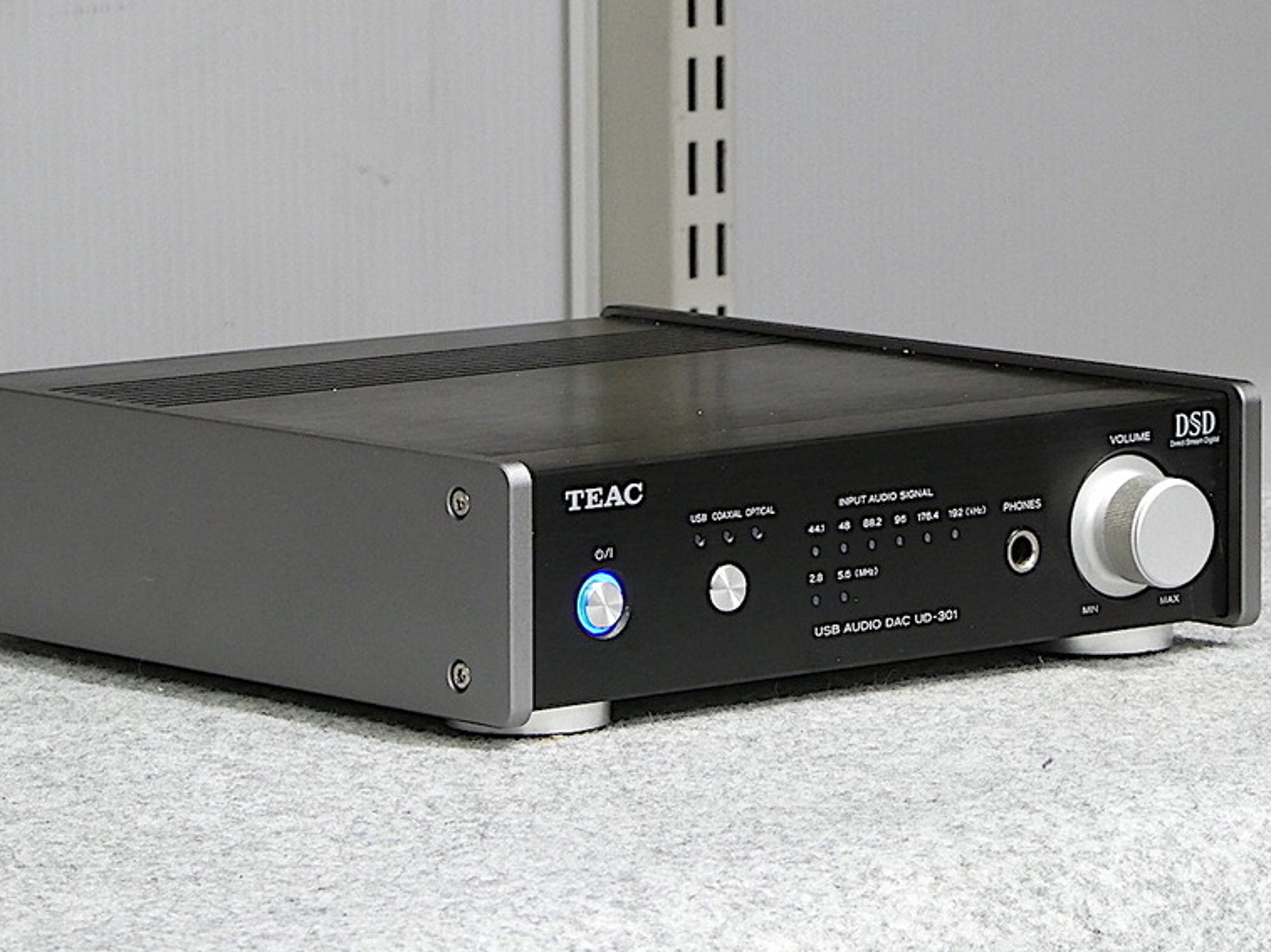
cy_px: 368
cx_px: 556
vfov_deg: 7.3
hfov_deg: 9.8
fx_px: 7450
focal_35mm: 203
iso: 400
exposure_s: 1/6
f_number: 6.3
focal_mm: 28.7
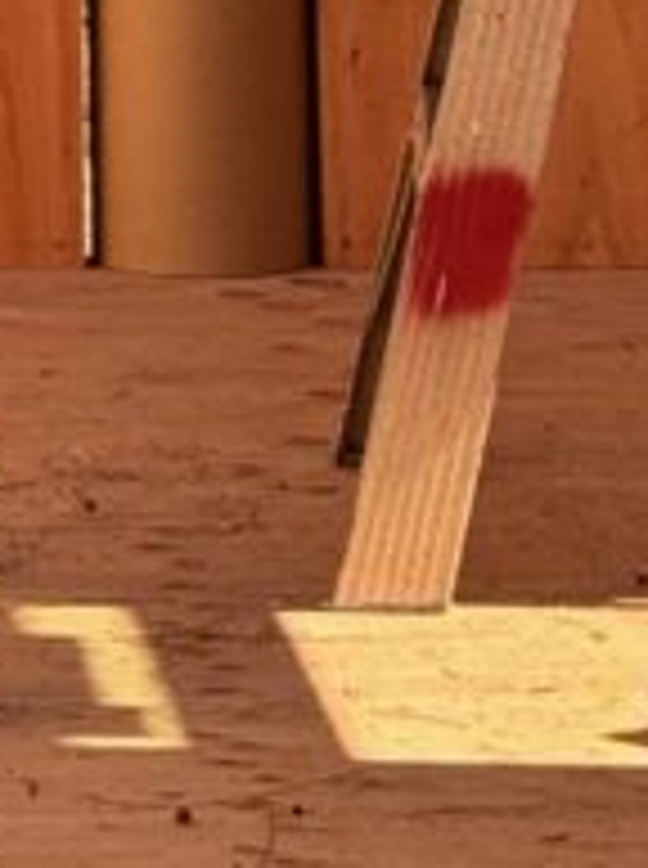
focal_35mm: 302
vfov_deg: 6.2
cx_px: -470
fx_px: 7563
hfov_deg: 4.9
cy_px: -1399
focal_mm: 6.86
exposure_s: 1/2045
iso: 64
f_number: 1.78
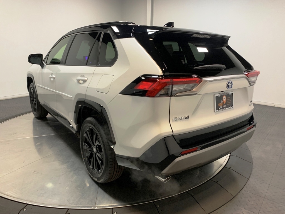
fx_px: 214
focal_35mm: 26
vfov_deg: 53.1
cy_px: 107
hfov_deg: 67.3
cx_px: 142
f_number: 1.8
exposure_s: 1/60
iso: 200
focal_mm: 4.25
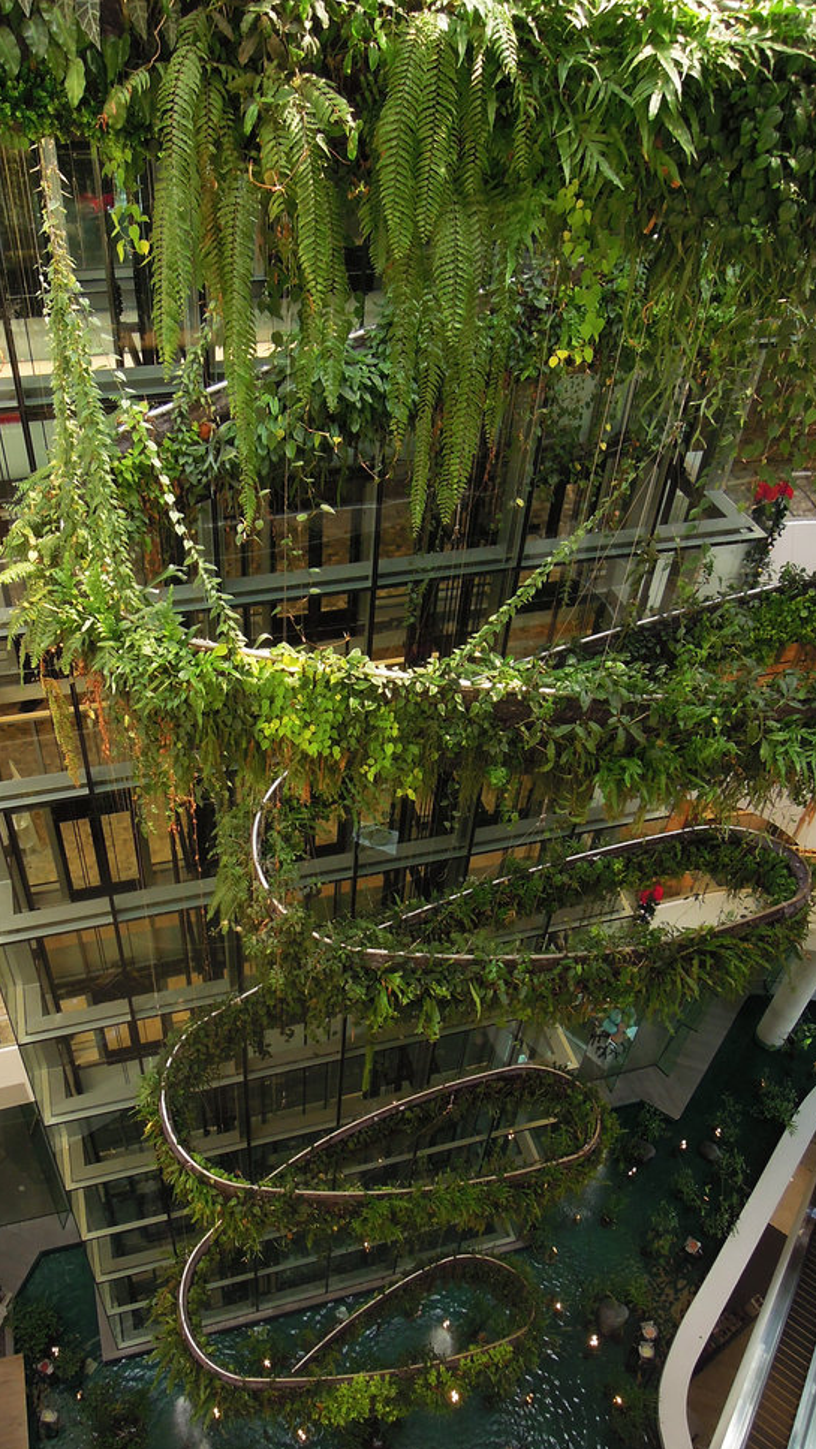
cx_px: 355
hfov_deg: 42.8
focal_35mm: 27
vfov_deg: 69.8
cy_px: 733
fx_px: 1038
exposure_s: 1/125
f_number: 2.8
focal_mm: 4.3
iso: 160
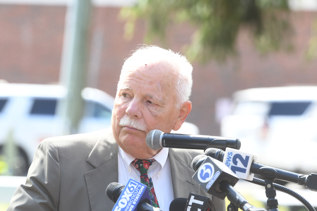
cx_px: 98
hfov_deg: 6.5
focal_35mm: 319
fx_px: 2809
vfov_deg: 4.3
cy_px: 167
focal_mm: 190
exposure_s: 1/250
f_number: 5.6
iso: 400
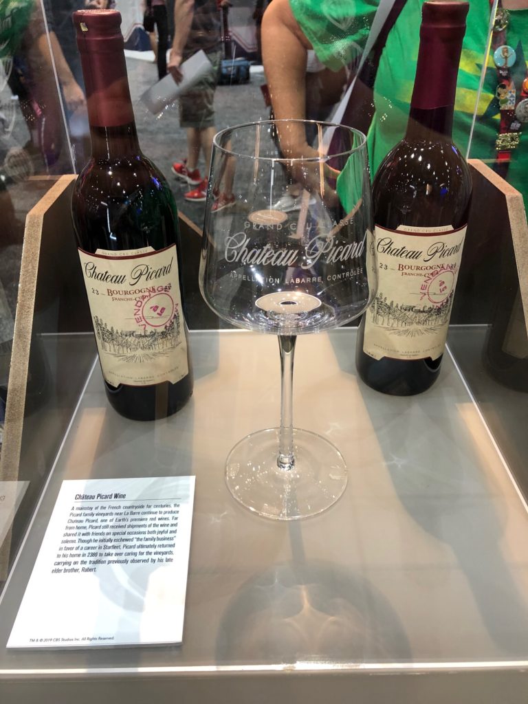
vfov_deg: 63.4
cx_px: 264
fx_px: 569
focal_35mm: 28
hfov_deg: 49.7
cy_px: 352
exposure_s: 1/20
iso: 40
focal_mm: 4
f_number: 1.8
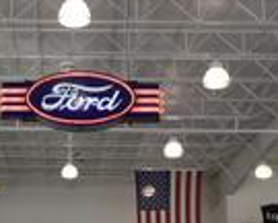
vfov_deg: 18.1
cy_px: 178
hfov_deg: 22.5
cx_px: 58
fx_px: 691
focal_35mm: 84
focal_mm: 4.15
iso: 32
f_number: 2.2
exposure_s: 1/120
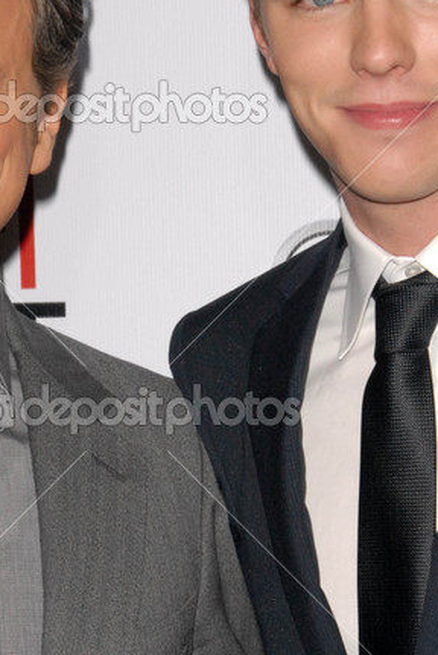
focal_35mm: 232
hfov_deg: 5.9
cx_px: 127
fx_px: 4224
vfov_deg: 8.9
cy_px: 411
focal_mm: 65
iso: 640
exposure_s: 1/250
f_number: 8
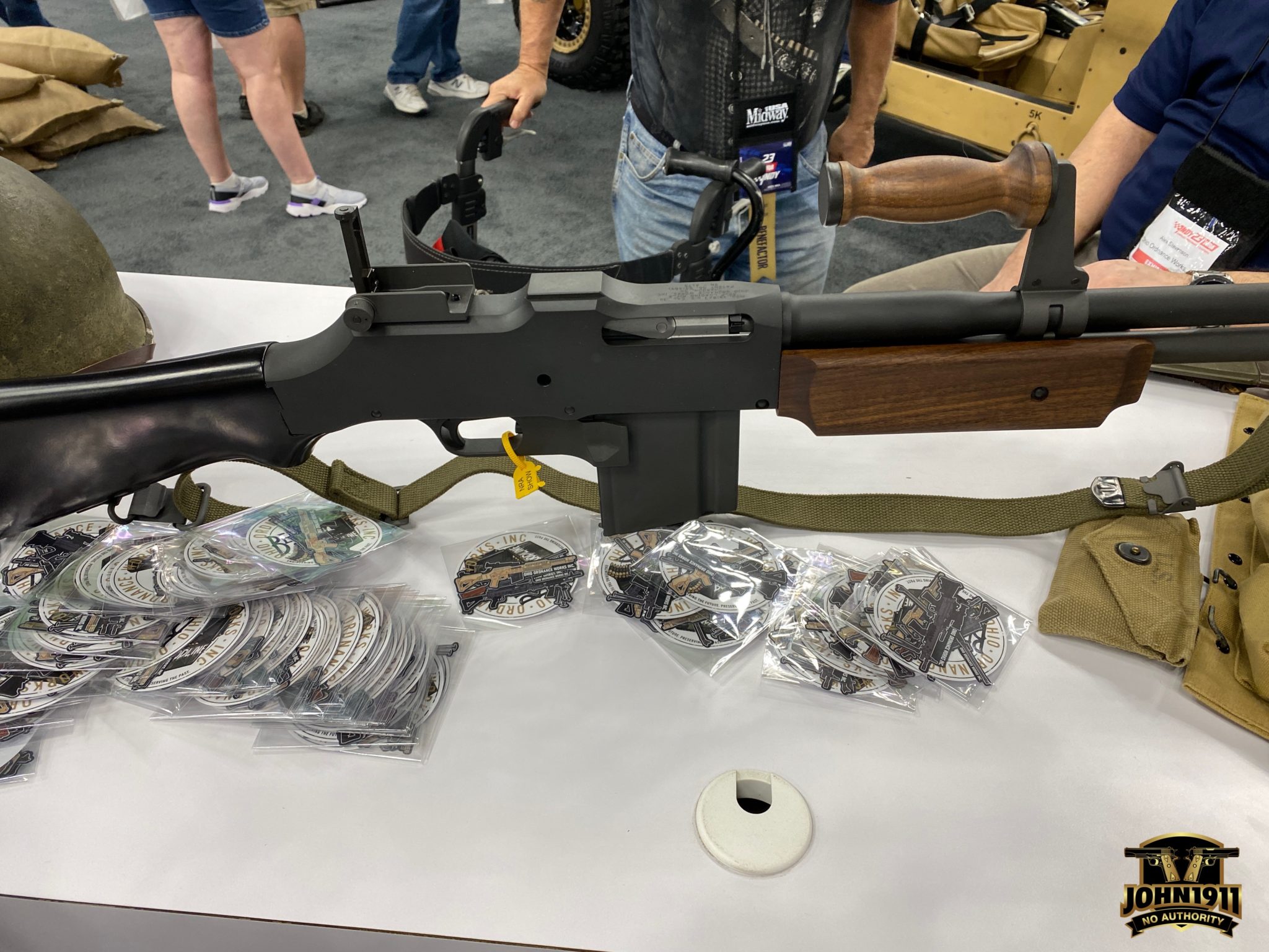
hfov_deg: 67.3
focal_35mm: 26
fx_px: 953
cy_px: 476
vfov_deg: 53.1
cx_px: 634
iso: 64
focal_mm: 4.25
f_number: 1.8
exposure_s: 1/105
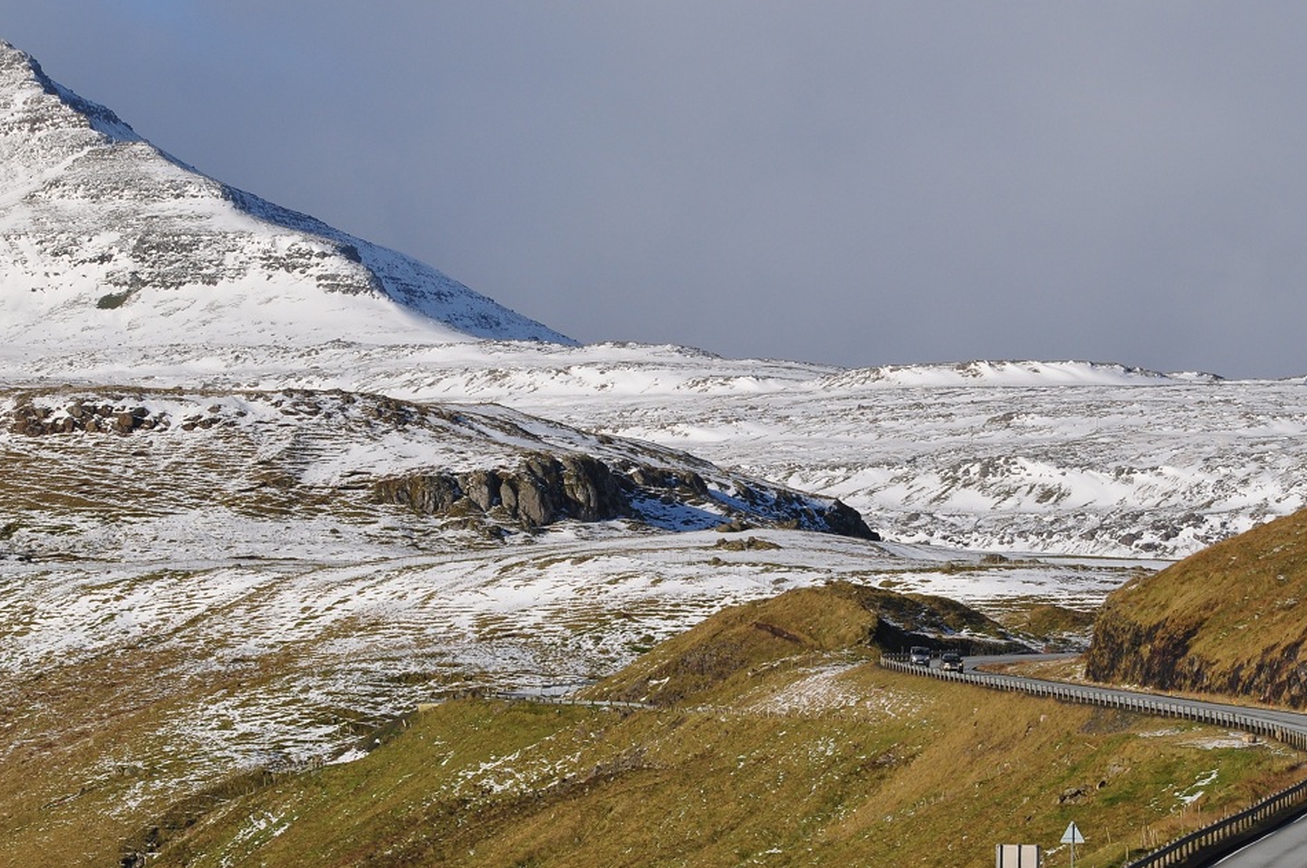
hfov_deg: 8.3
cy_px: 537
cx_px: 660
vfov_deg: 5.5
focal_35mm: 249
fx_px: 9022
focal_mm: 105
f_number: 11
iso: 200
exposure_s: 1/500
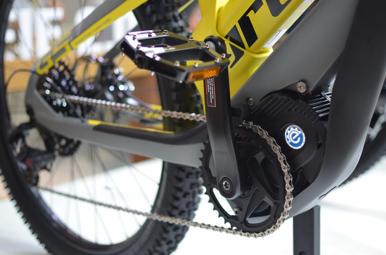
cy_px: 128
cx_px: 193
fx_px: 562
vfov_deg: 25.6
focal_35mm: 52
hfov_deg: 37.9
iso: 320
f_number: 1.8
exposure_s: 1/100
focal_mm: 35
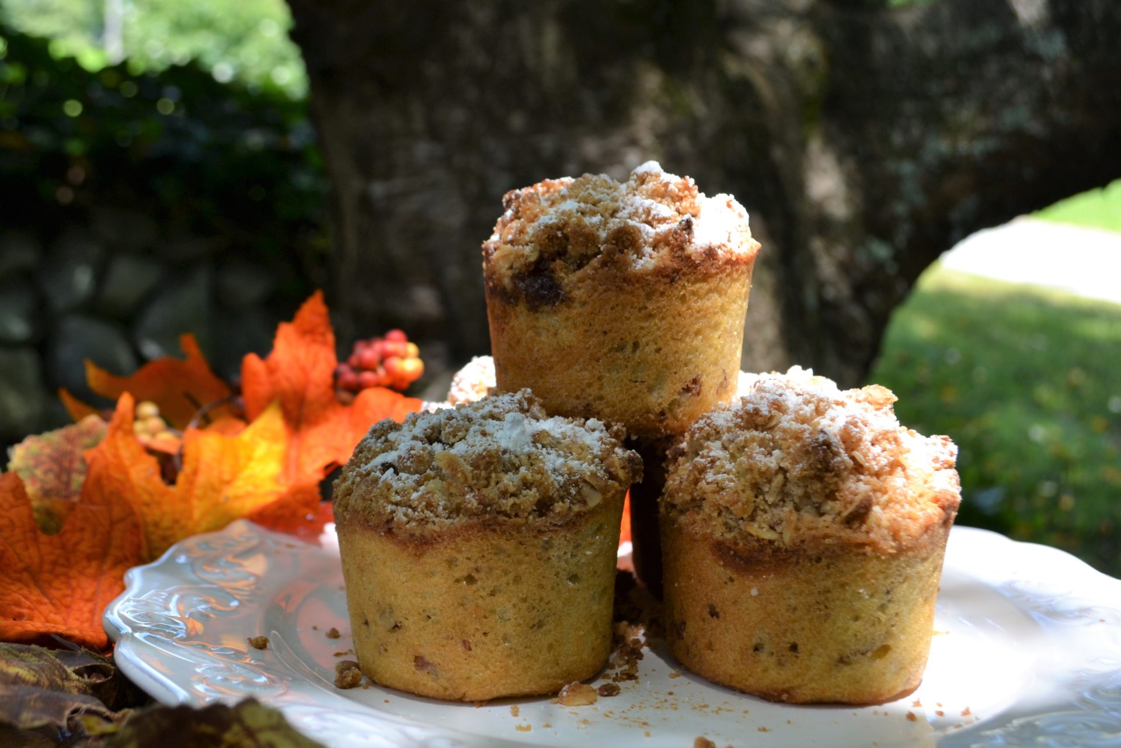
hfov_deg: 53.1
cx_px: 560
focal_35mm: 36
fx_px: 1121
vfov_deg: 36.9
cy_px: 374
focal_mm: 24
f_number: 5.6
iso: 125
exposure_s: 1/125
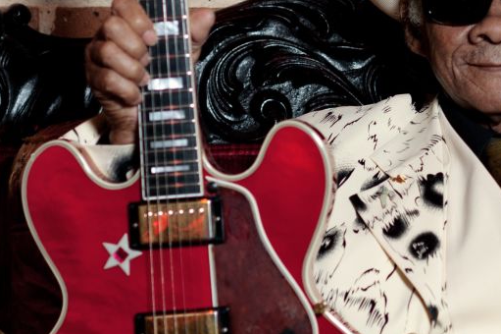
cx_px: 530
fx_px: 3699
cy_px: 82
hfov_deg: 7.7
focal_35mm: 266
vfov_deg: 5.2
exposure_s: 1/90
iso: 200
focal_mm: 85
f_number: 2.4
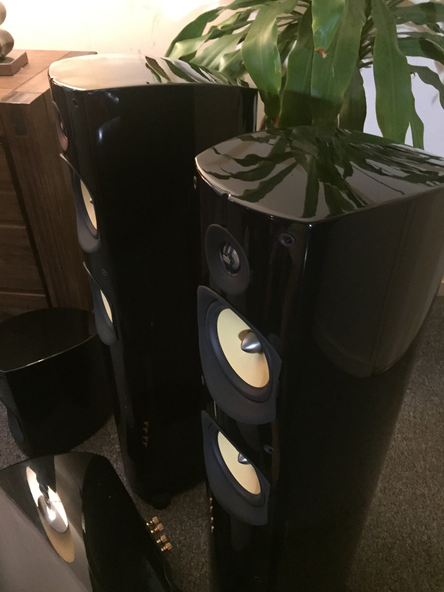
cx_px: 222
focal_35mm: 29
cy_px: 296
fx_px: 496
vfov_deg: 61.7
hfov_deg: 48.2
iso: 800
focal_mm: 4.15
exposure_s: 1/17
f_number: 2.2
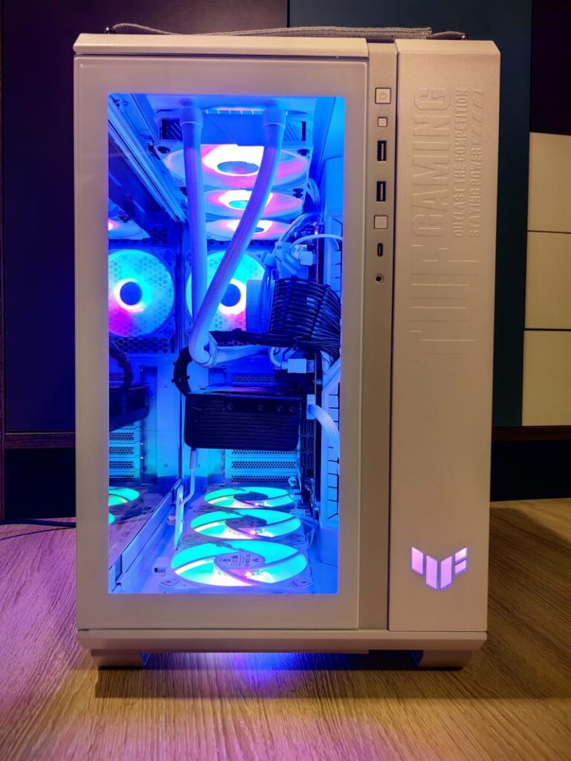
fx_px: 594
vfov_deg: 65.3
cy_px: 380
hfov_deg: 51.4
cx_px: 286
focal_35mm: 27
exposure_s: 1/100
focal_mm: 5.75
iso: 100
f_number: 2
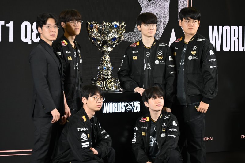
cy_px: 82
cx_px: 122
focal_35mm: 135
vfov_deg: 10.1
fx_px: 918
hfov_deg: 15.2
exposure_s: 1/125
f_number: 6.3
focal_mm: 135
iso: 1600
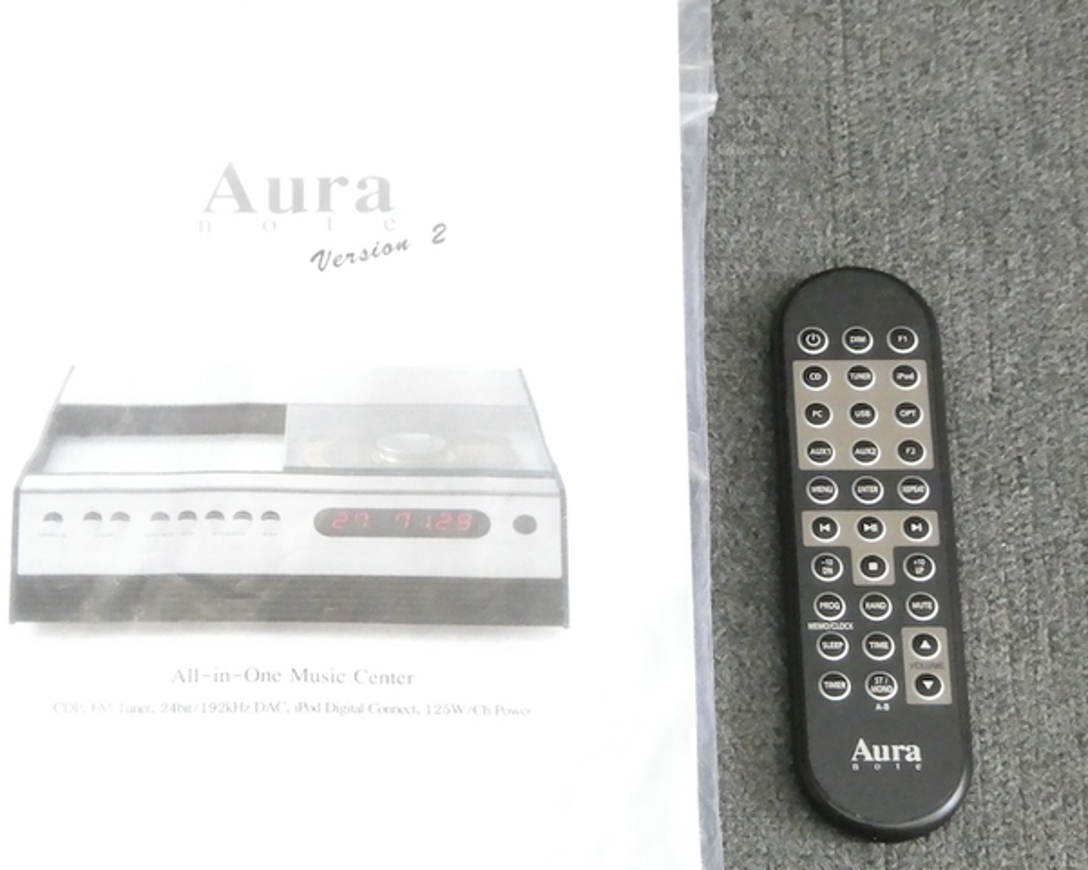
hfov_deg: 14.6
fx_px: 4219
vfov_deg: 11.8
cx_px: 234
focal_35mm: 131
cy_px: 481
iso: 1600
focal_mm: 15
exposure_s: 1/40
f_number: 6.3
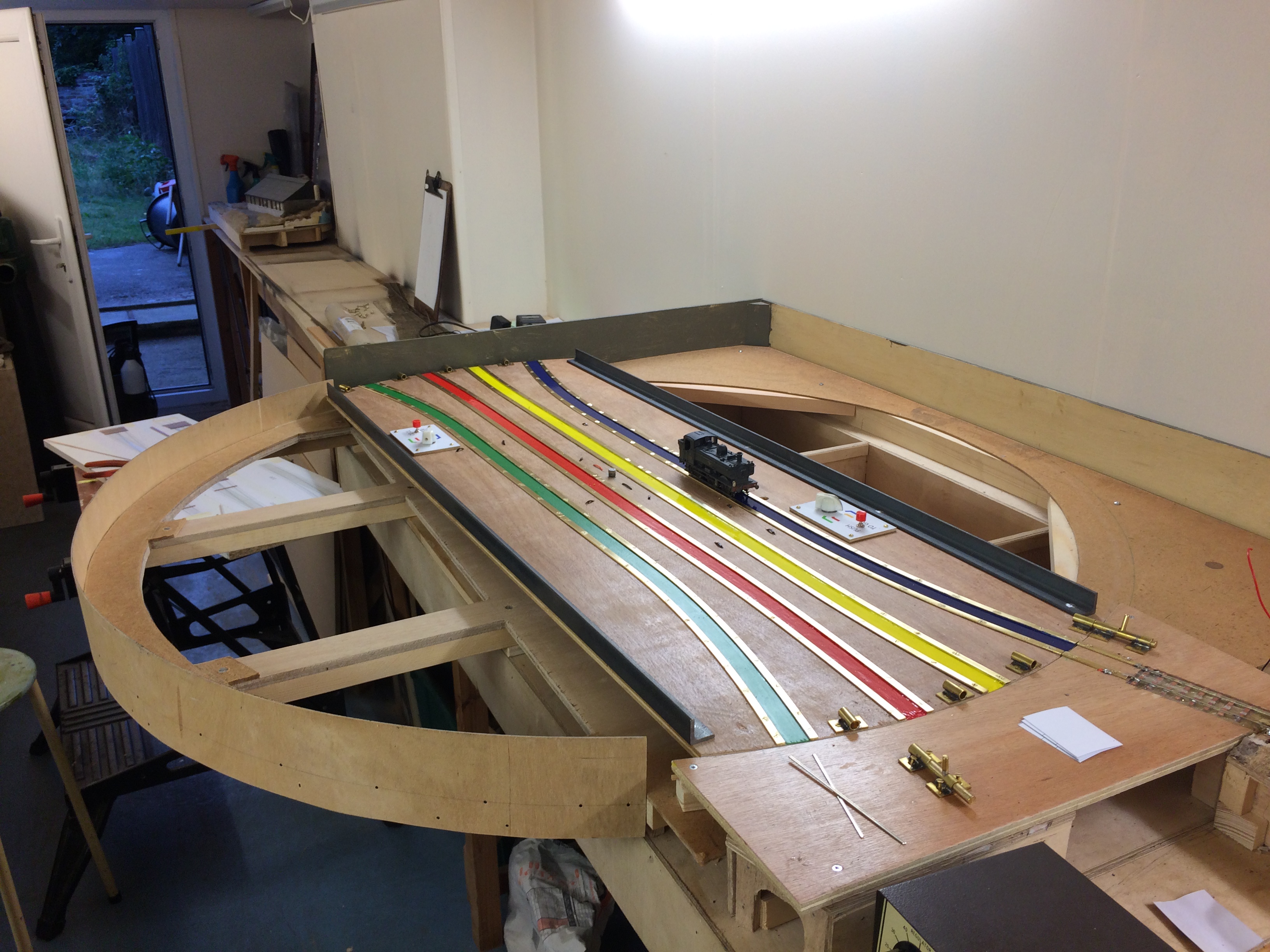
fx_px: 1064
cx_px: 635
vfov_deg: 48.2
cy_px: 476
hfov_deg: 61.7
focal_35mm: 29
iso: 50
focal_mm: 4.15
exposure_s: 1/33
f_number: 2.2
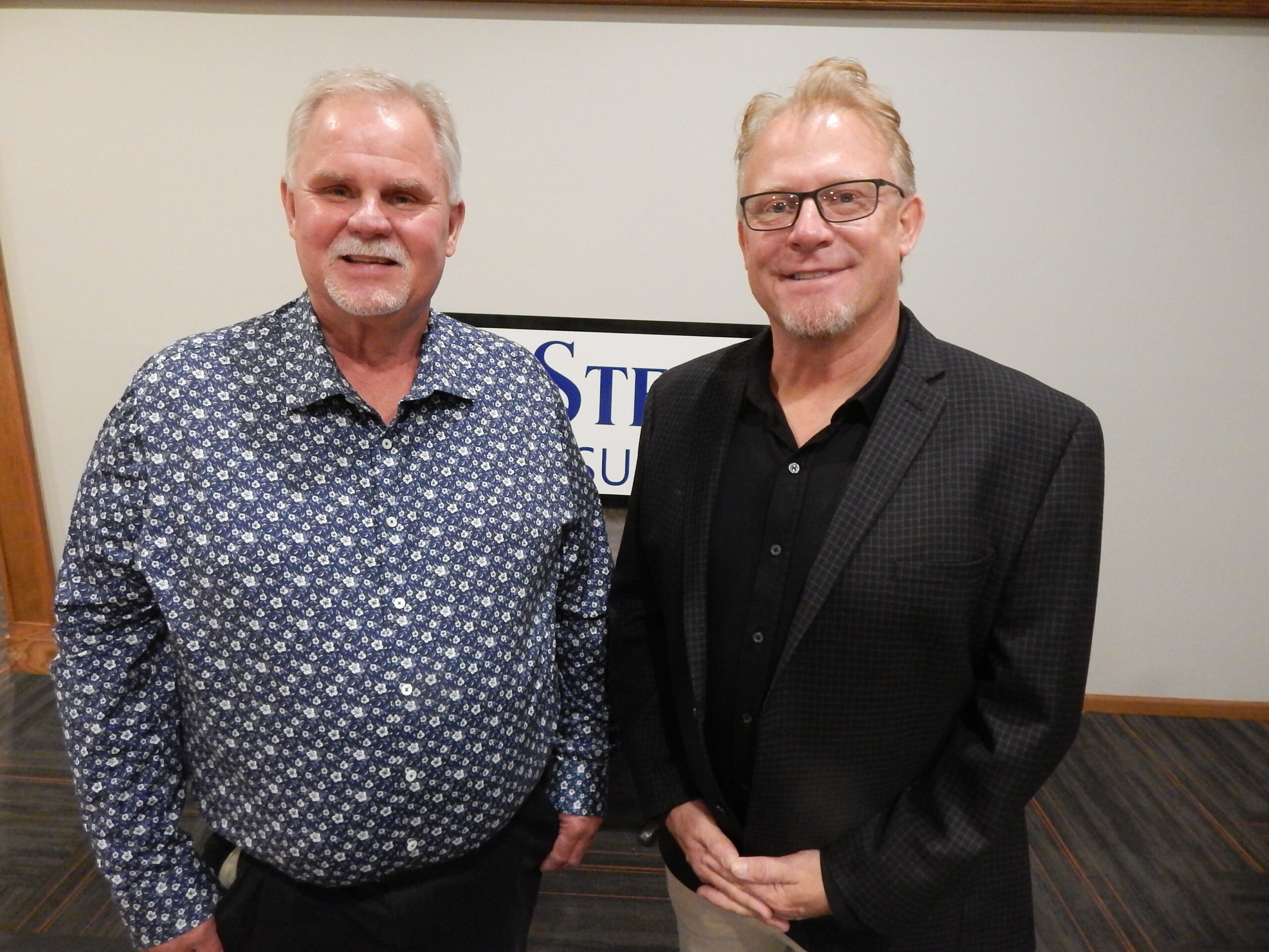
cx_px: 634
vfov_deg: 58.9
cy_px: 476
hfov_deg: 73.9
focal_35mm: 23
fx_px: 843
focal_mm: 4
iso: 640
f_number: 3
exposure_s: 1/8
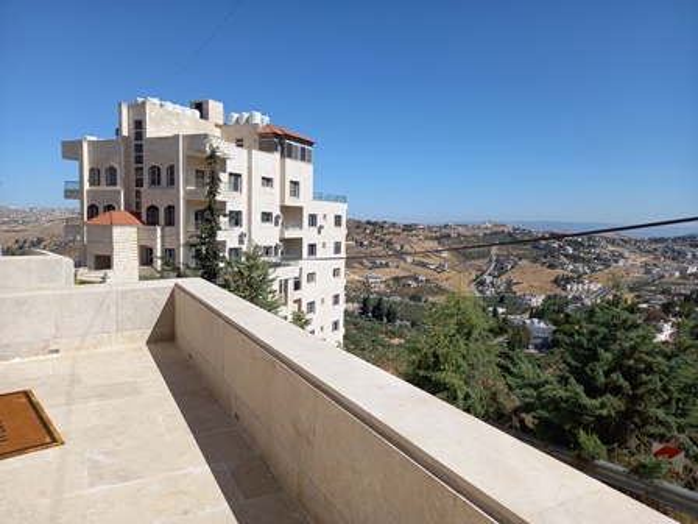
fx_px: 504
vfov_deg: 54.9
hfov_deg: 69.4
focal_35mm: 25
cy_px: 262
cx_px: 349
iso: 32
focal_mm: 4.6
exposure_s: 1/1220
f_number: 2
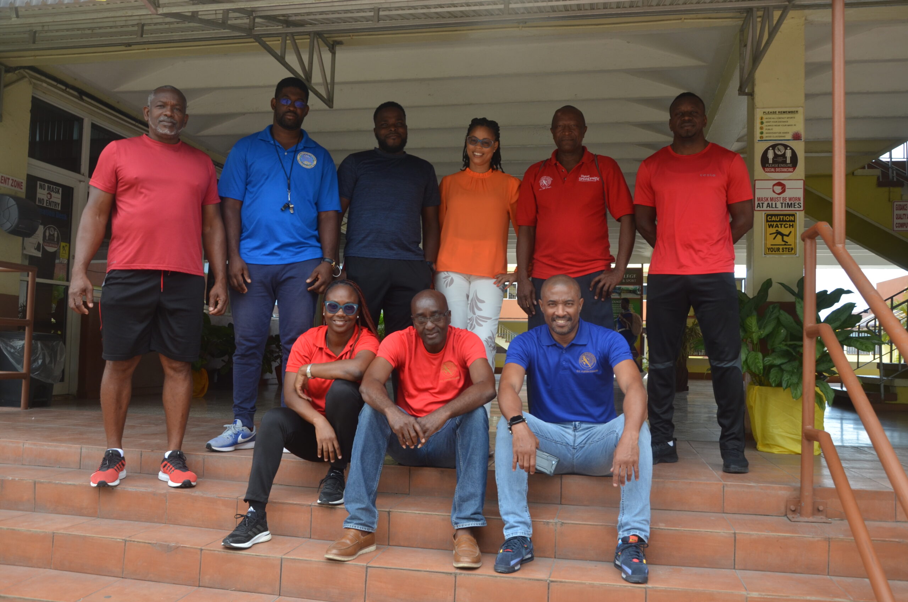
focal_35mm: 32
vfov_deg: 41.5
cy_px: 301
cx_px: 454
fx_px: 793
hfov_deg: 59.6
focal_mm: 21
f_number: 6.3
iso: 200
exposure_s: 1/200
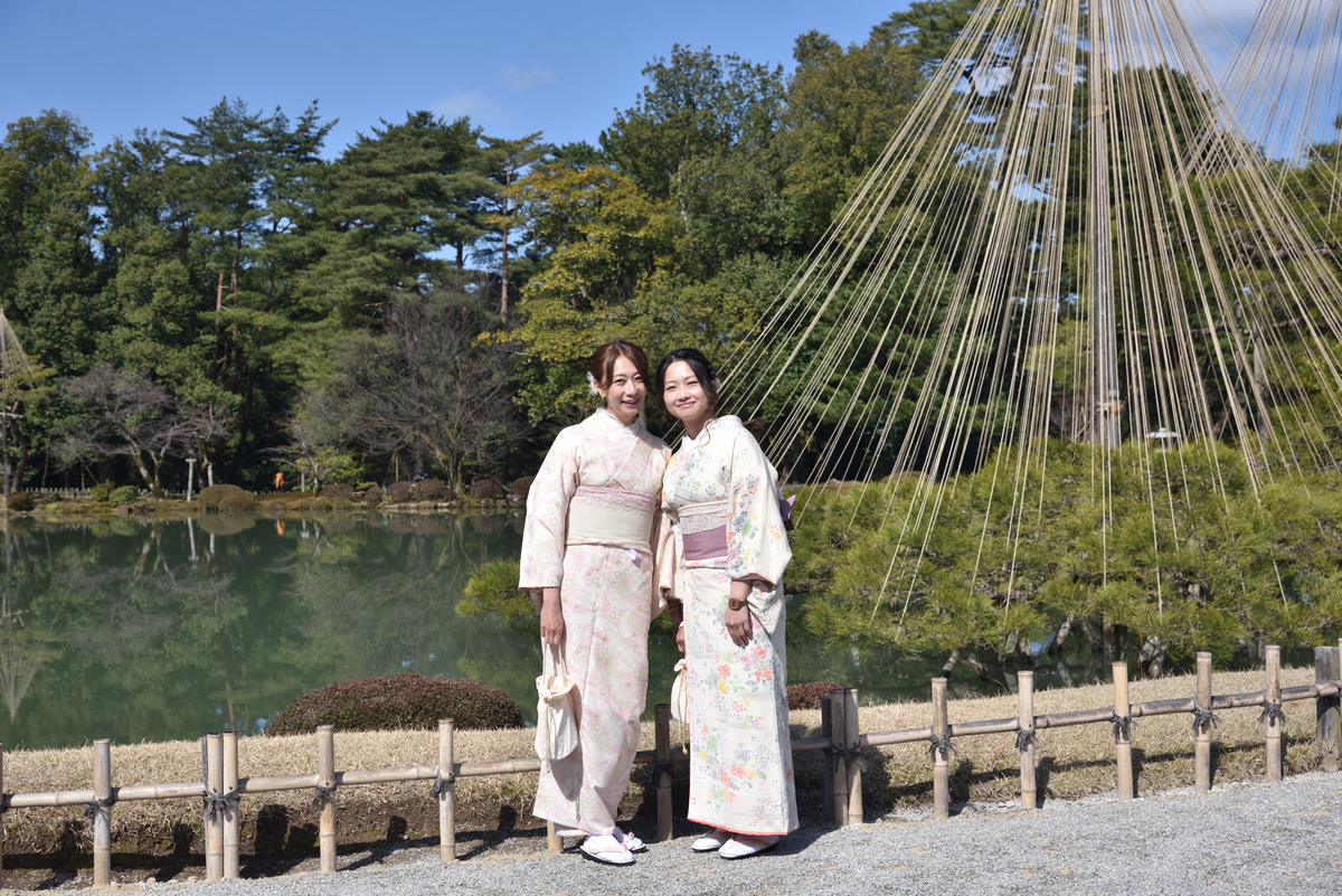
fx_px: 1641
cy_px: 448
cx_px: 671
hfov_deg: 44.5
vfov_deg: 30.5
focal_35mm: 44
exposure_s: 1/2000
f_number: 5.6
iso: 100
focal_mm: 44
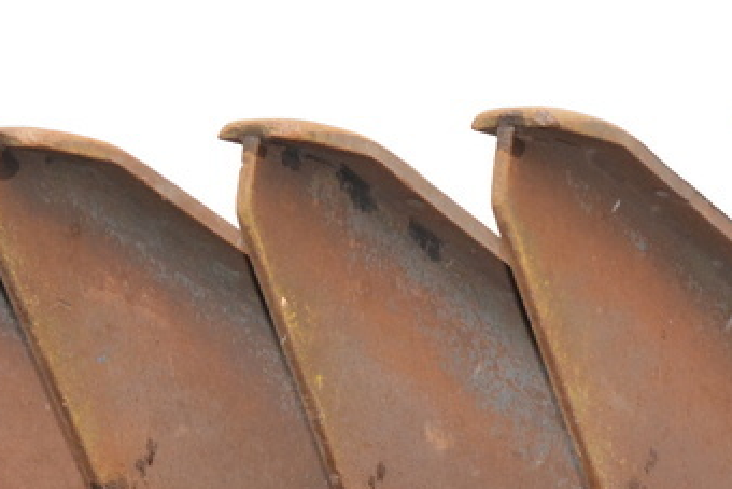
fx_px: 3966
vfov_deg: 6.9
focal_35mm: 195
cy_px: 804
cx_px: 937
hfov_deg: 10.3
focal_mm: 26
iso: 800
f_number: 8
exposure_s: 1/200
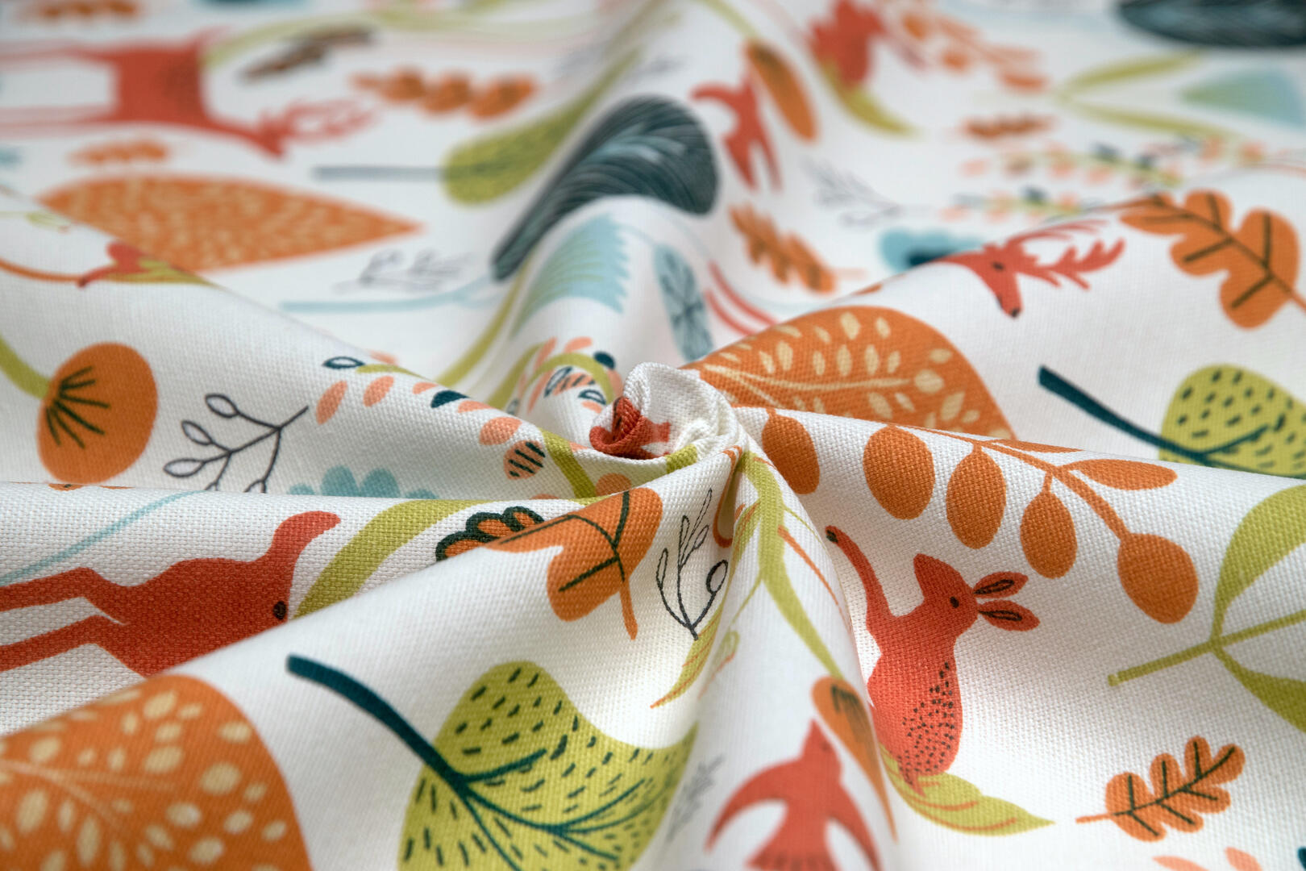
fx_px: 4625
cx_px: 653
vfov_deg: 10.8
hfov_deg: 16.1
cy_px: 436
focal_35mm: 128
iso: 250
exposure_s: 1/250
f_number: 8
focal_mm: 85
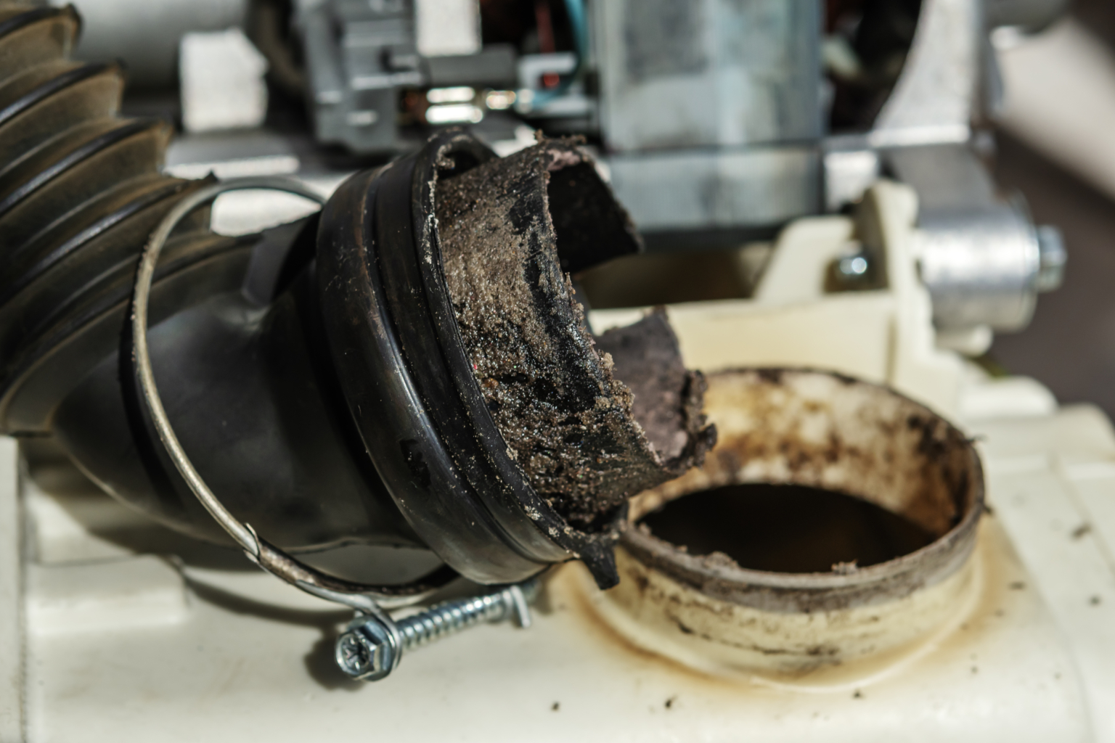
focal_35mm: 90
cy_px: 372
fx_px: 2787
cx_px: 558
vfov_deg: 15.2
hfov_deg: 22.6
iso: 160
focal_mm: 60
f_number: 6.3
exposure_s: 1/250
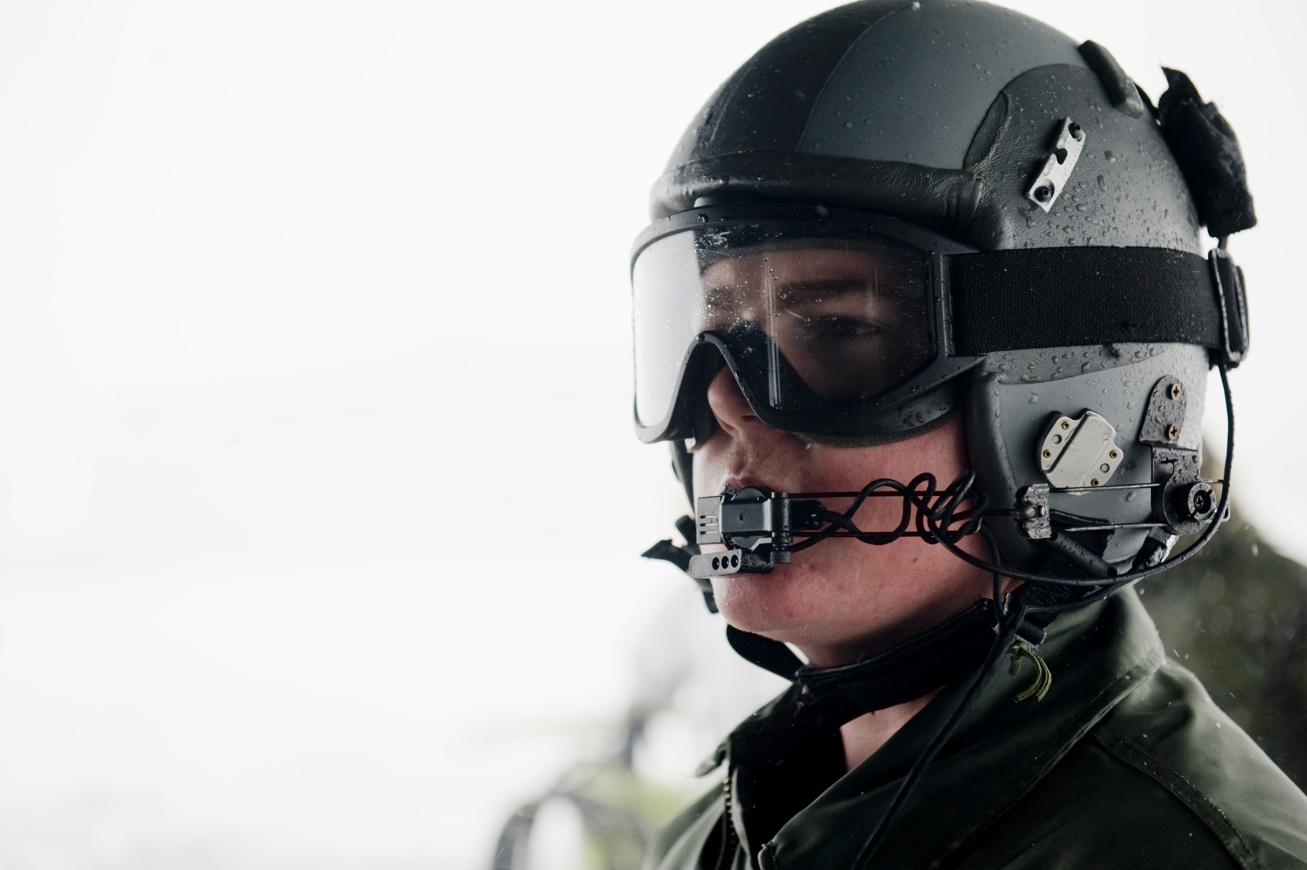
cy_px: 435
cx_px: 654
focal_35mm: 70
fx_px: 2540
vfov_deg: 19.4
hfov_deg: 28.9
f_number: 4
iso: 200
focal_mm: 70
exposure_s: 1/400
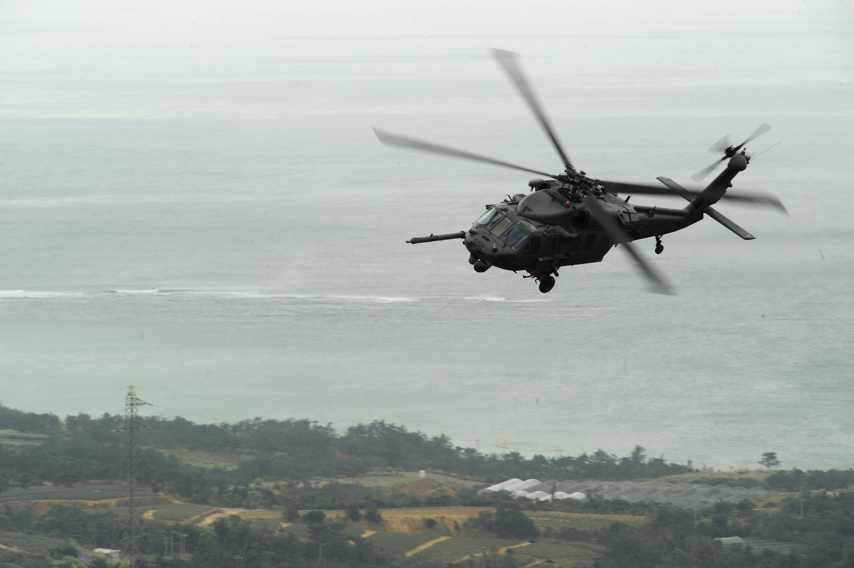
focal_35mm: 200
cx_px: 427
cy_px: 284
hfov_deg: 10.3
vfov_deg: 6.9
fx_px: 4741
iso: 400
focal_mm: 200
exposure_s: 1/200
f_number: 16
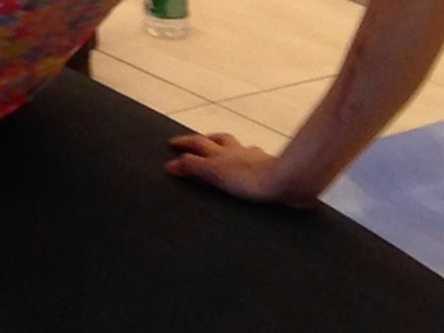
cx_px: -530
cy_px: -797
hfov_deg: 7.4
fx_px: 3271
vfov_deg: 5.4
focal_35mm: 255
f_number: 2.4
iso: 64
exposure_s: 1/20
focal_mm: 4.12
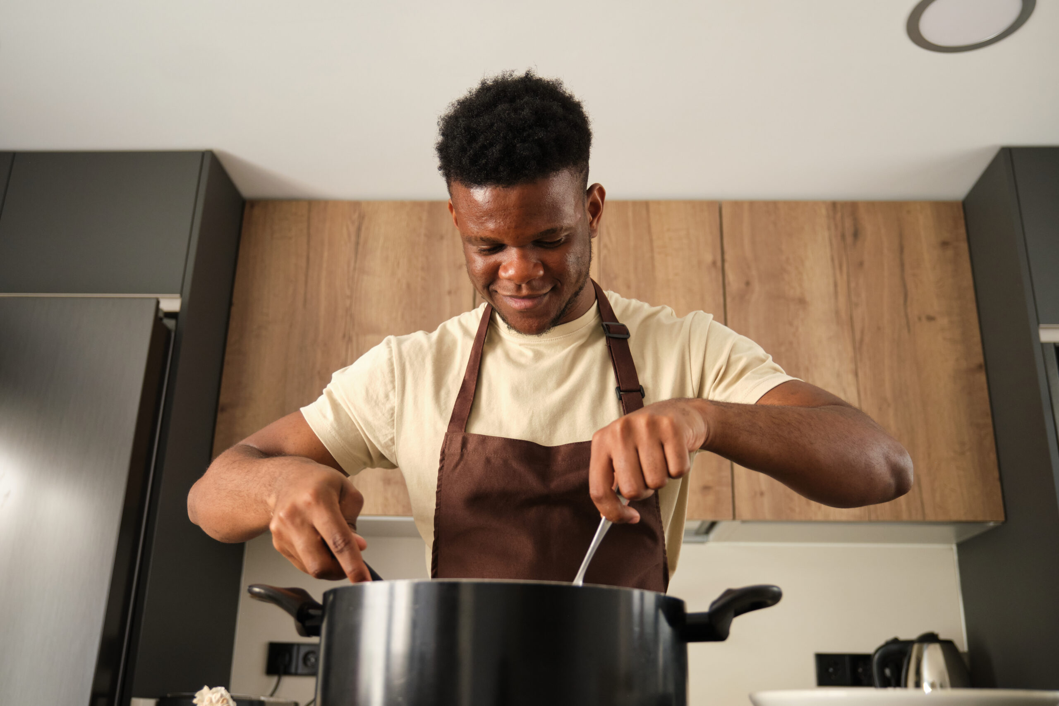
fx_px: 941
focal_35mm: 32
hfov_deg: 58.7
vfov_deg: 41.1
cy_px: 353
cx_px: 530
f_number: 2.8
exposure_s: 1/125
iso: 1000
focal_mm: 21.3
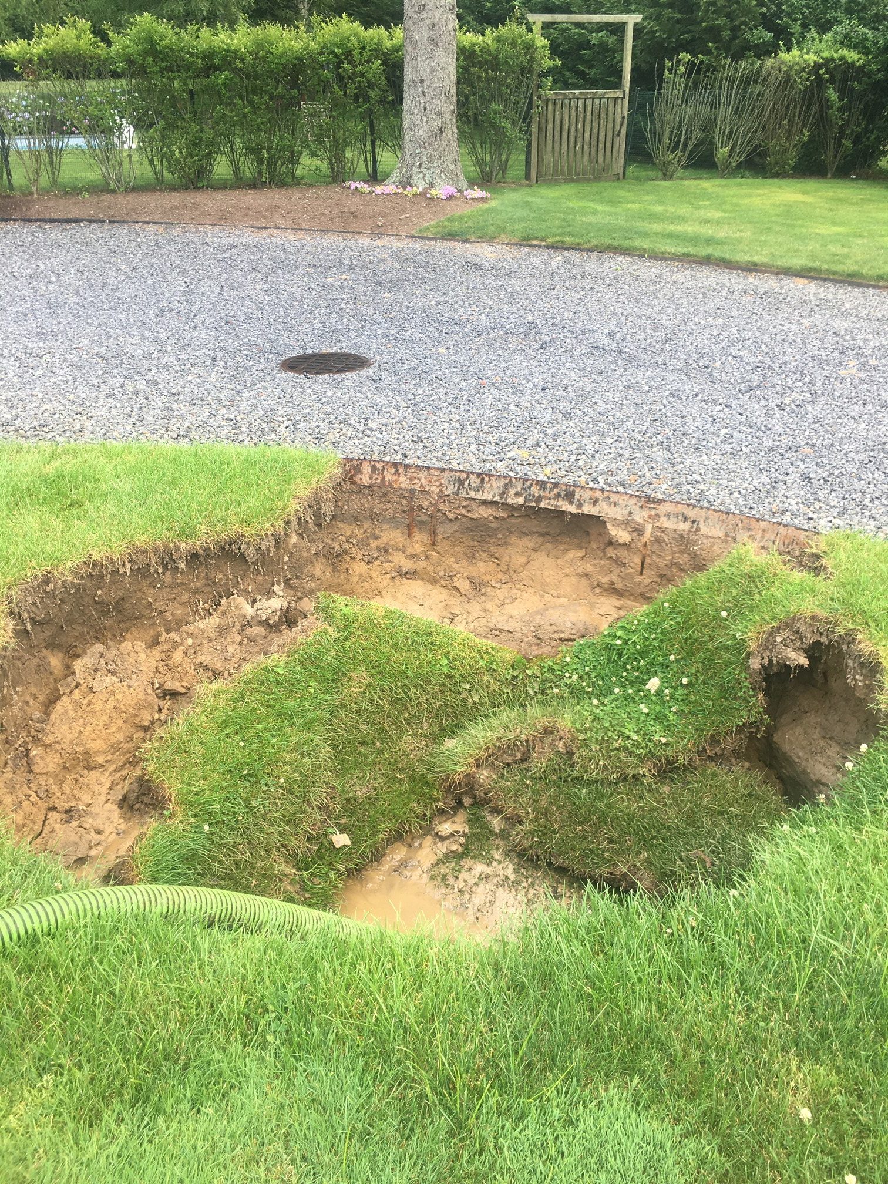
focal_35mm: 29
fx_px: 992
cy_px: 592
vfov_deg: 61.7
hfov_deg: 48.2
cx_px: 444
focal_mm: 4.15
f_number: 2.2
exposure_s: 1/120
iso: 25
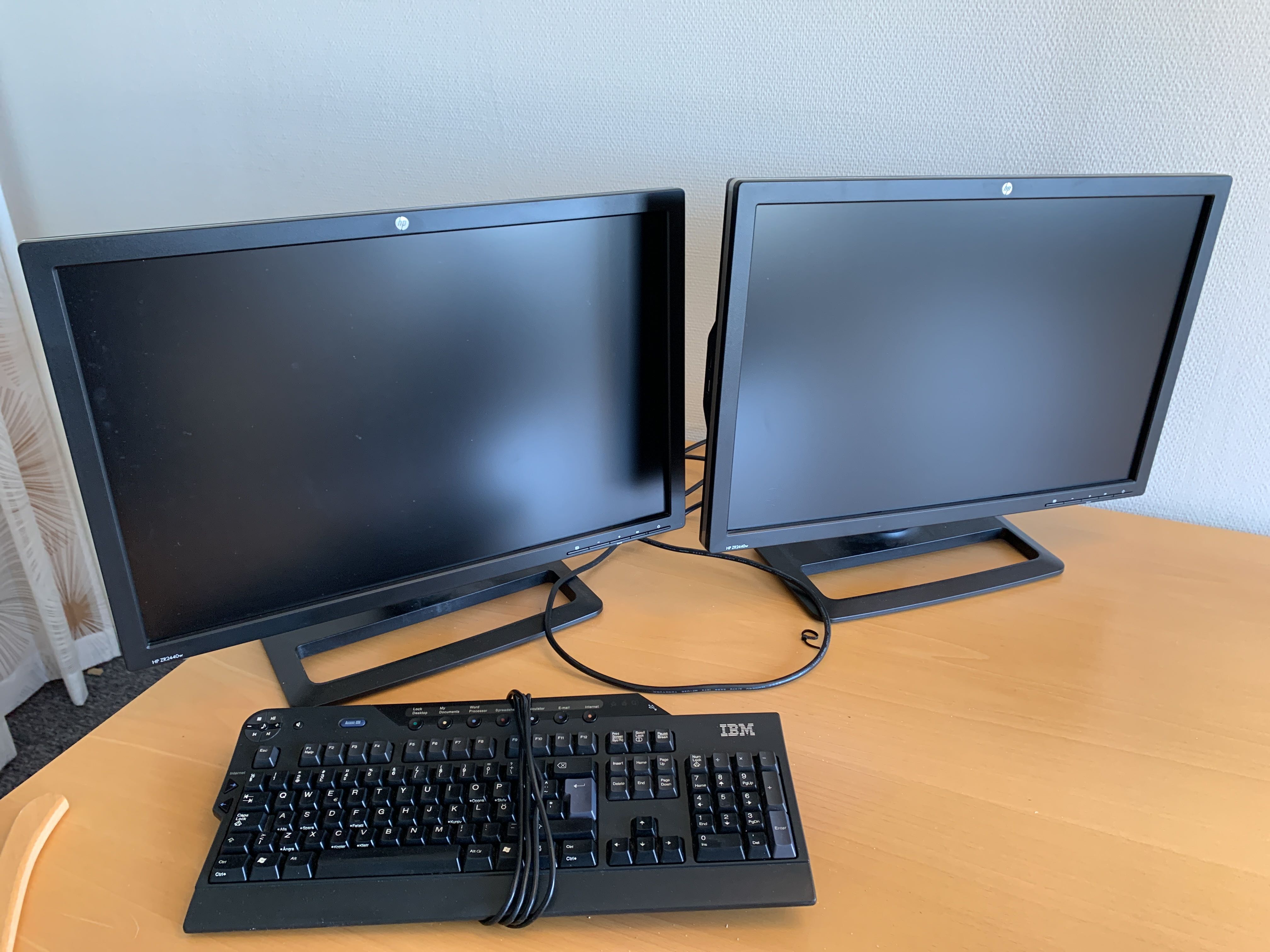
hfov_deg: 67.3
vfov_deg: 53.1
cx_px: 635
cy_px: 476
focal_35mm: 26
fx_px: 954
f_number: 1.8
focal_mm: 4.25
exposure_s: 1/60
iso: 125
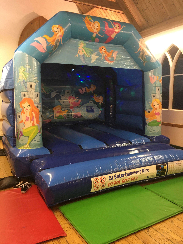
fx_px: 204
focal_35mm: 29
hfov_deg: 48.2
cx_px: 92
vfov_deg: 61.7
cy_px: 122
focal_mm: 4.15
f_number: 2.2
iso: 160
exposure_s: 1/33
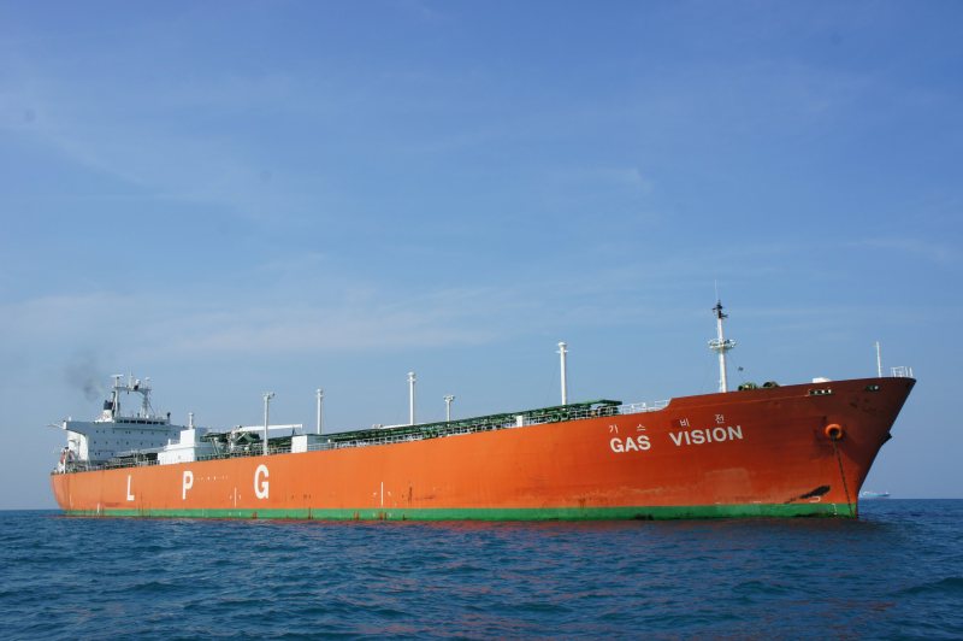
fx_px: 882
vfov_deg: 39.9
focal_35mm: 33
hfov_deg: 57.3
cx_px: 482
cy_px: 320
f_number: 11
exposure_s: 1/250
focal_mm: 22
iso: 200
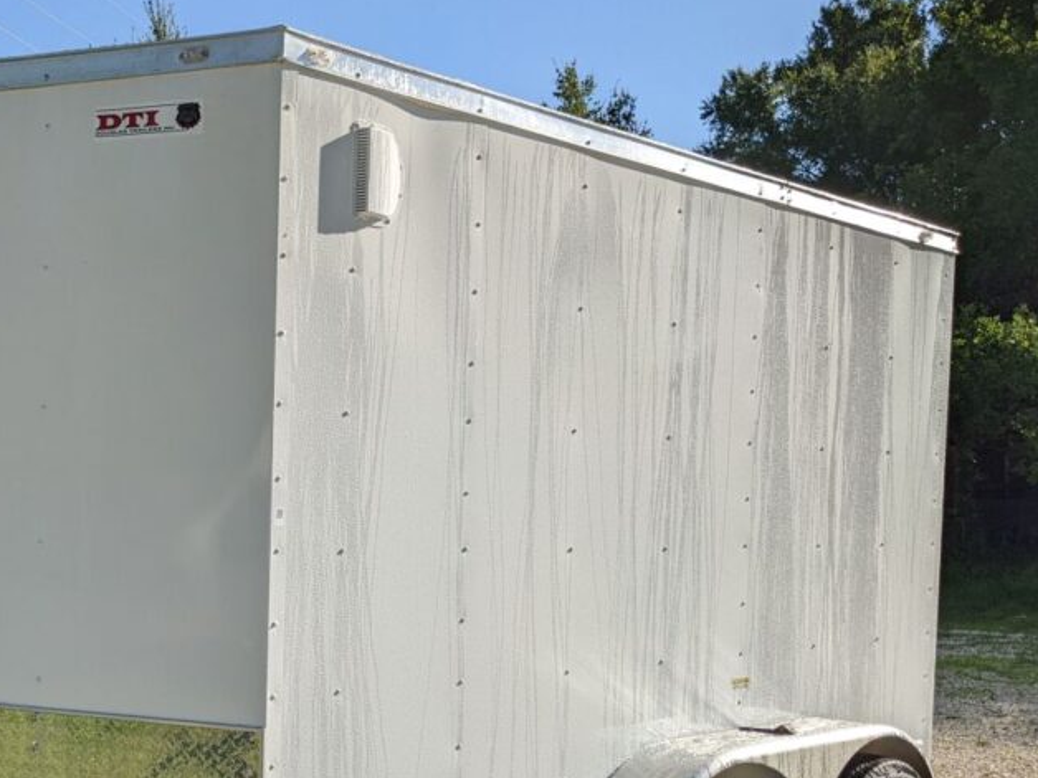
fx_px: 1319
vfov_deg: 32.3
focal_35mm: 44
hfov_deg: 41.3
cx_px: 220
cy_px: 570
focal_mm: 4.38
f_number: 1.73
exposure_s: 1/4695
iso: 59
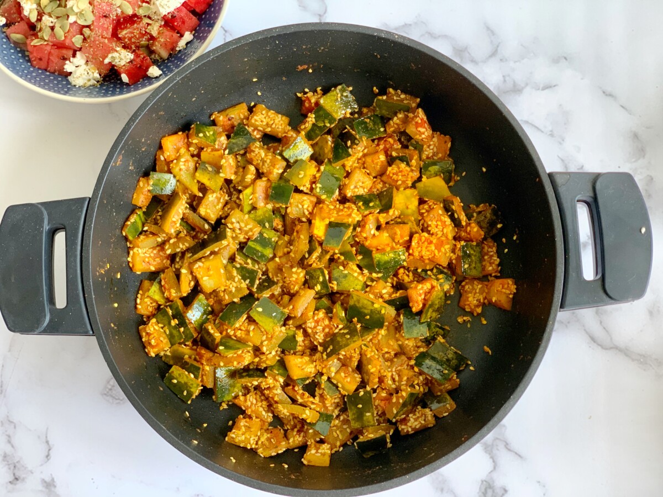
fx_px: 996
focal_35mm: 52
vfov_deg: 28.0
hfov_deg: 36.8
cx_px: 332
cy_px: 248
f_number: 2.4
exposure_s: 1/60
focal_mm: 6
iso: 125
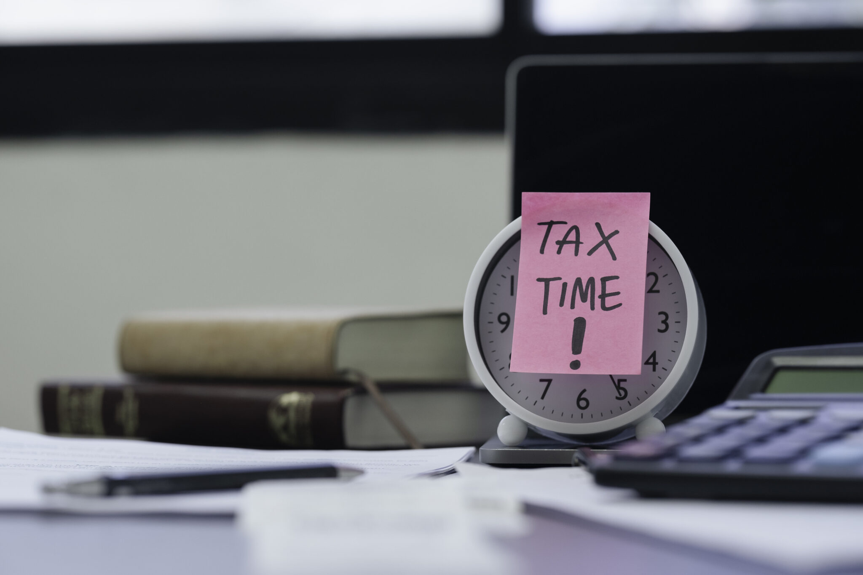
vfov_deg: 16.3
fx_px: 2013
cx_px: 432
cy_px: 288
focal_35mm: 84
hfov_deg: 24.2
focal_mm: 56
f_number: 2.8
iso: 400
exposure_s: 1/160
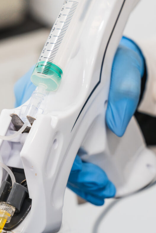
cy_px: 163
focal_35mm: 134
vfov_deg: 15.3
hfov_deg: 10.2
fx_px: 871
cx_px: 26
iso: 4000
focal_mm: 69
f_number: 5.6
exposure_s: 1/250
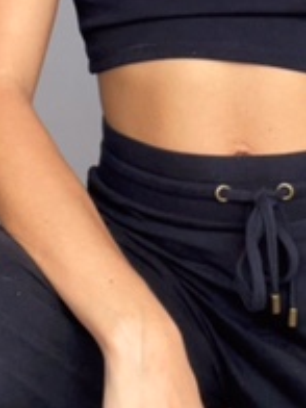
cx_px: 198
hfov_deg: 15.1
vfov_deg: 19.3
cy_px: -23
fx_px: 1155
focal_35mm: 98
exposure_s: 1/121
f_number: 2.2
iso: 50
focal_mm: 2.71
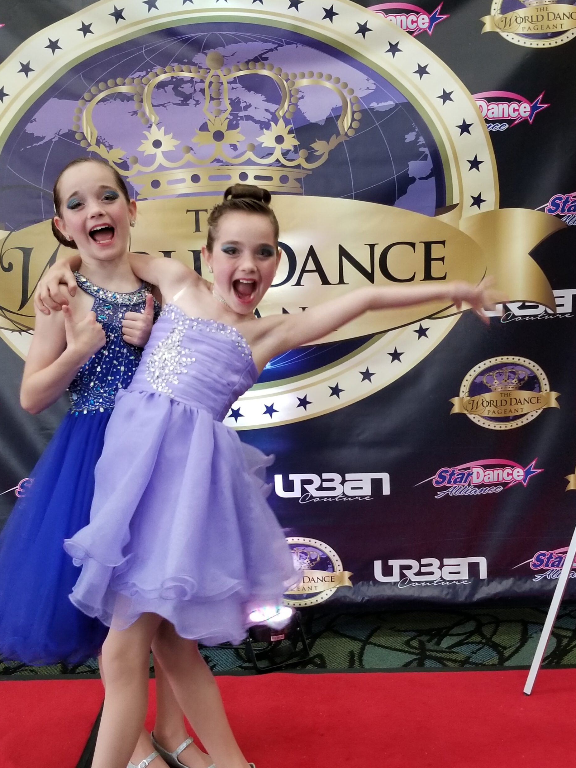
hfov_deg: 51.4
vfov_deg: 65.3
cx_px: 286
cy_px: 398
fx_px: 599
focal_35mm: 27
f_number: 1.7
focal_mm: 4.25
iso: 400
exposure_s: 1/60
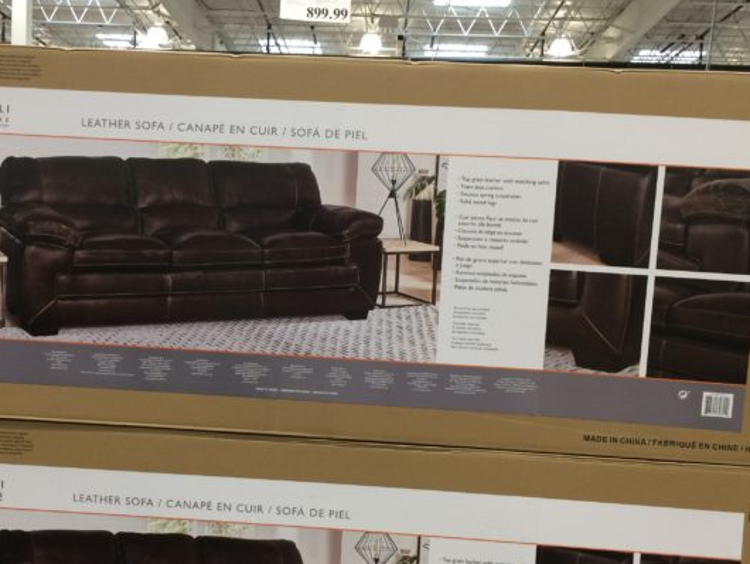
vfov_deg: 34.3
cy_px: 316
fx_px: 910
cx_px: 318
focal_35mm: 42
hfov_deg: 44.6
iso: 80
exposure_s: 1/30
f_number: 2.2
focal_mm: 4.15
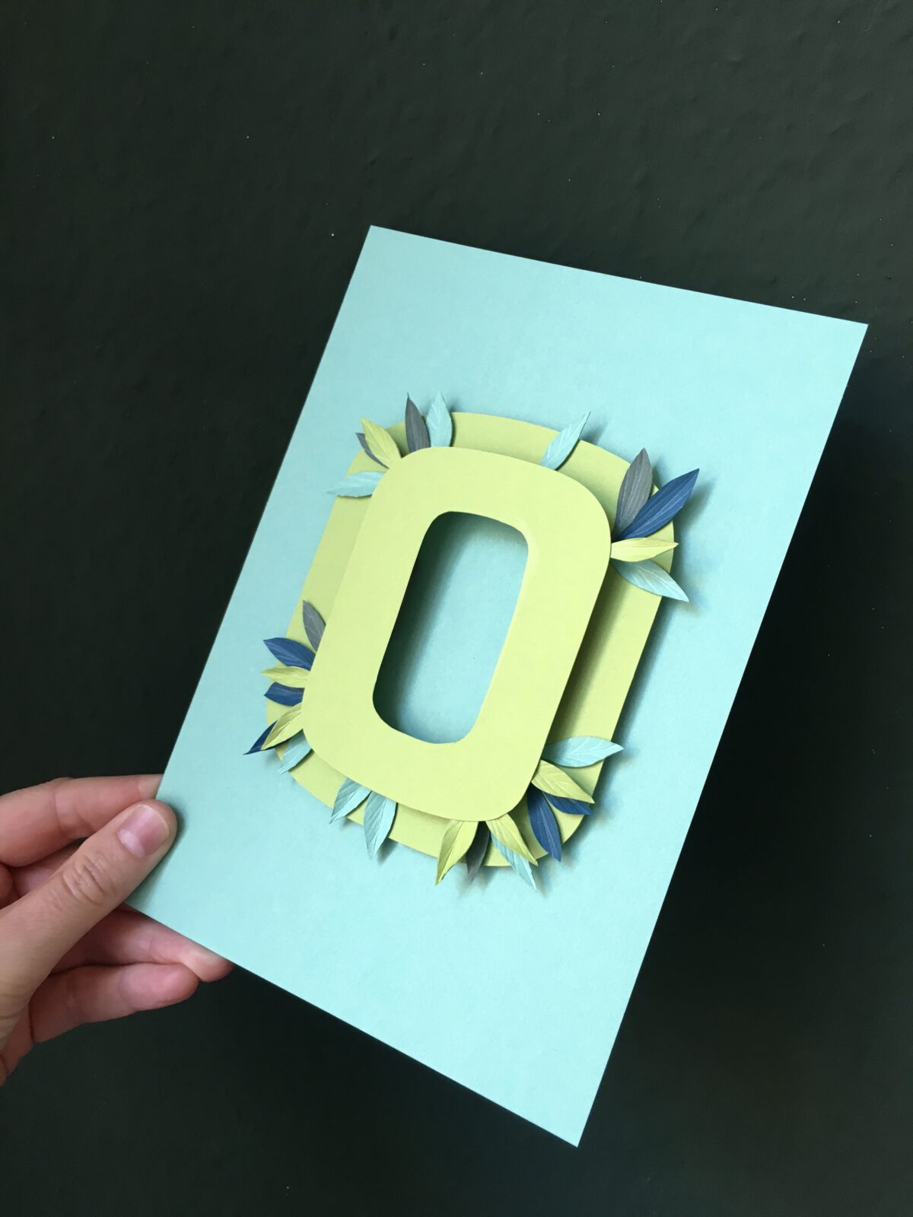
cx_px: 456
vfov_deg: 61.7
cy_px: 608
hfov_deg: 48.2
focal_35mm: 29
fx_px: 1020
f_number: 2.2
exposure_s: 1/33
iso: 64
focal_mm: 4.15
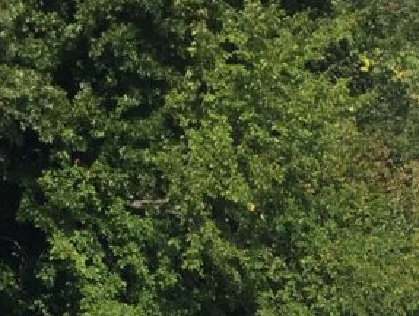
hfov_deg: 12.3
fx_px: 1879
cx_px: 546
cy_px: 774
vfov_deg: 8.7
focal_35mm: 155
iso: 32
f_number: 2.2
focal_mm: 4.15
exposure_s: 1/1522
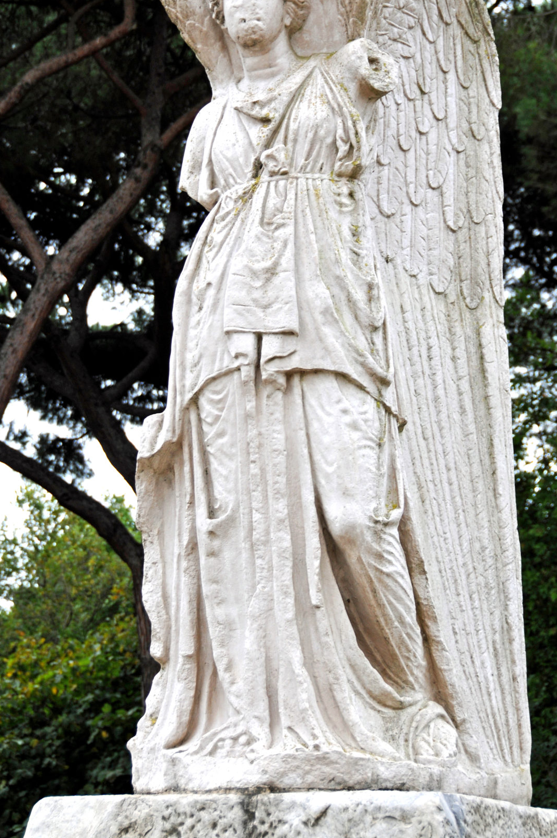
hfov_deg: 13.8
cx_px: 280
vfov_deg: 20.6
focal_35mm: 99
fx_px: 2303
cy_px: 310
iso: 200
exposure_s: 1/100
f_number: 5
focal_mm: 52
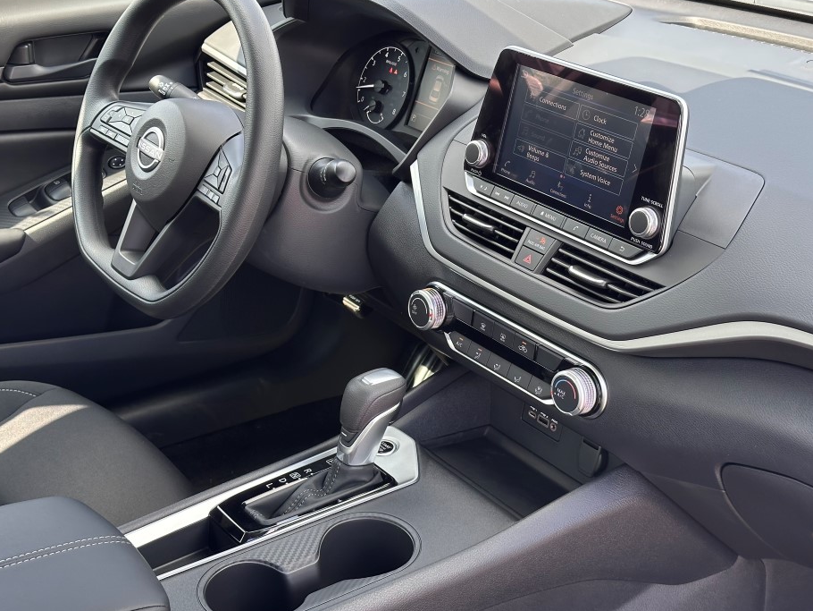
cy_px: 319
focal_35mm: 54
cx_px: 365
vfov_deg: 27.0
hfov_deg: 35.5
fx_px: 1269
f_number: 1.78
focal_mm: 6.86
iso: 64
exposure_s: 1/171
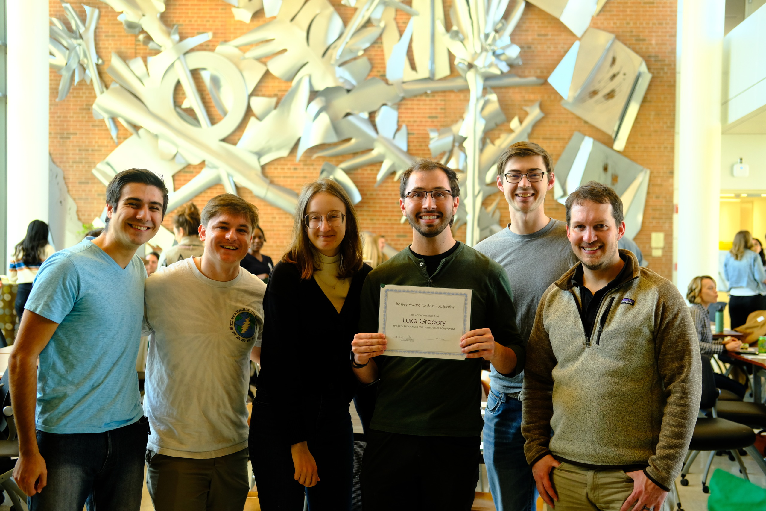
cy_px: 256
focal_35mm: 53
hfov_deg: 37.5
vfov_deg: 25.5
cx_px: 383
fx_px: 1128
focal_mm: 35
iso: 1000
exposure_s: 1/150
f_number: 2.8
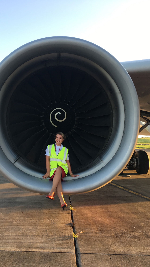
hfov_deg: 36.4
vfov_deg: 61.0
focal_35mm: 32
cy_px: 135
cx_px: 53
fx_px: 226
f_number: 2.2
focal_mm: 4.15
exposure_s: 1/105
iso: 25
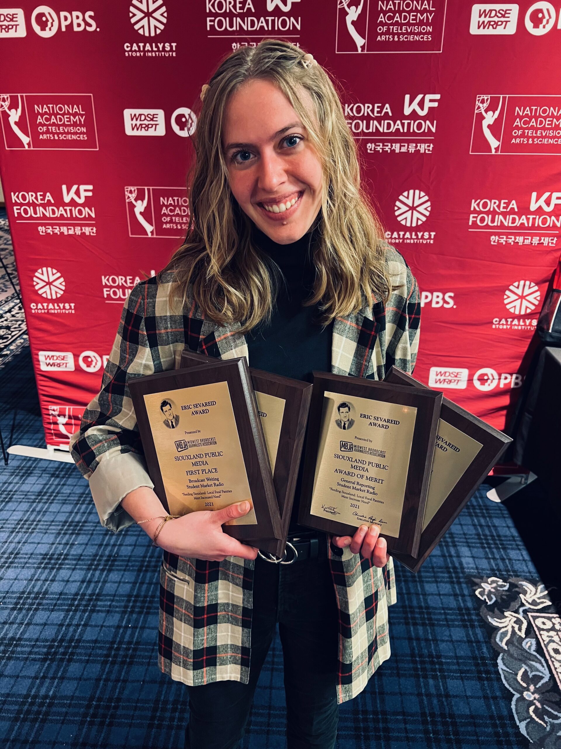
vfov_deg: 67.3
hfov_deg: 53.1
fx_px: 562
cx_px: 280
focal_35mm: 26
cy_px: 374
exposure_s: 1/40
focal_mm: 5.7
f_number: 1.5
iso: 400
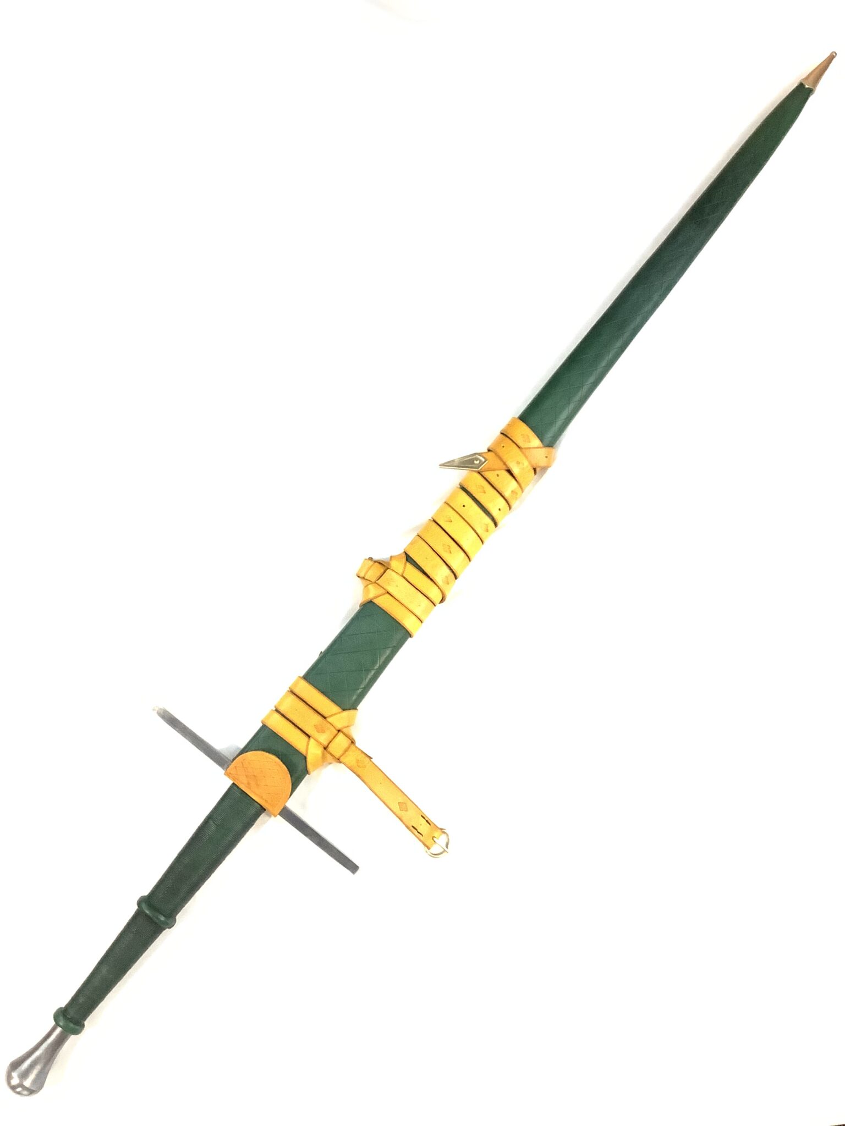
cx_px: 422
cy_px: 563
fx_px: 1009
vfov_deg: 58.4
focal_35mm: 31
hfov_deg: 45.4
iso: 320
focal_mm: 3.3
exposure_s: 1/60
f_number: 2.4
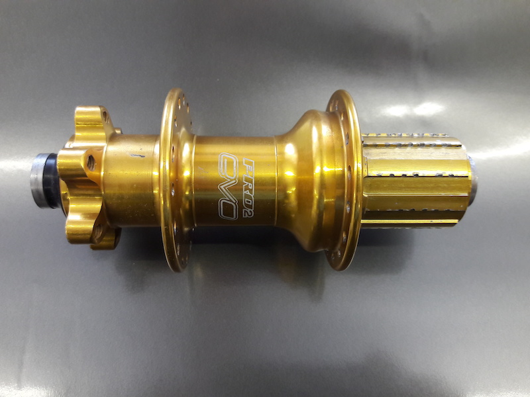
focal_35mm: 28
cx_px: 265
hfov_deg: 63.4
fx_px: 429
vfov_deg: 49.7
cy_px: 198
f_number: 1.9
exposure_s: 1/33
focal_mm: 3.7
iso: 80
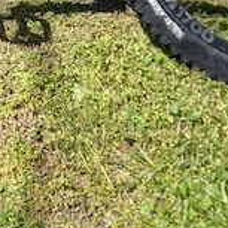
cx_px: -25
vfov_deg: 12.7
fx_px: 931
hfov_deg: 13.7
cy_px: -176
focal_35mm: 125
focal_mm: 4.44
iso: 60
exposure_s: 1/2933
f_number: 1.8
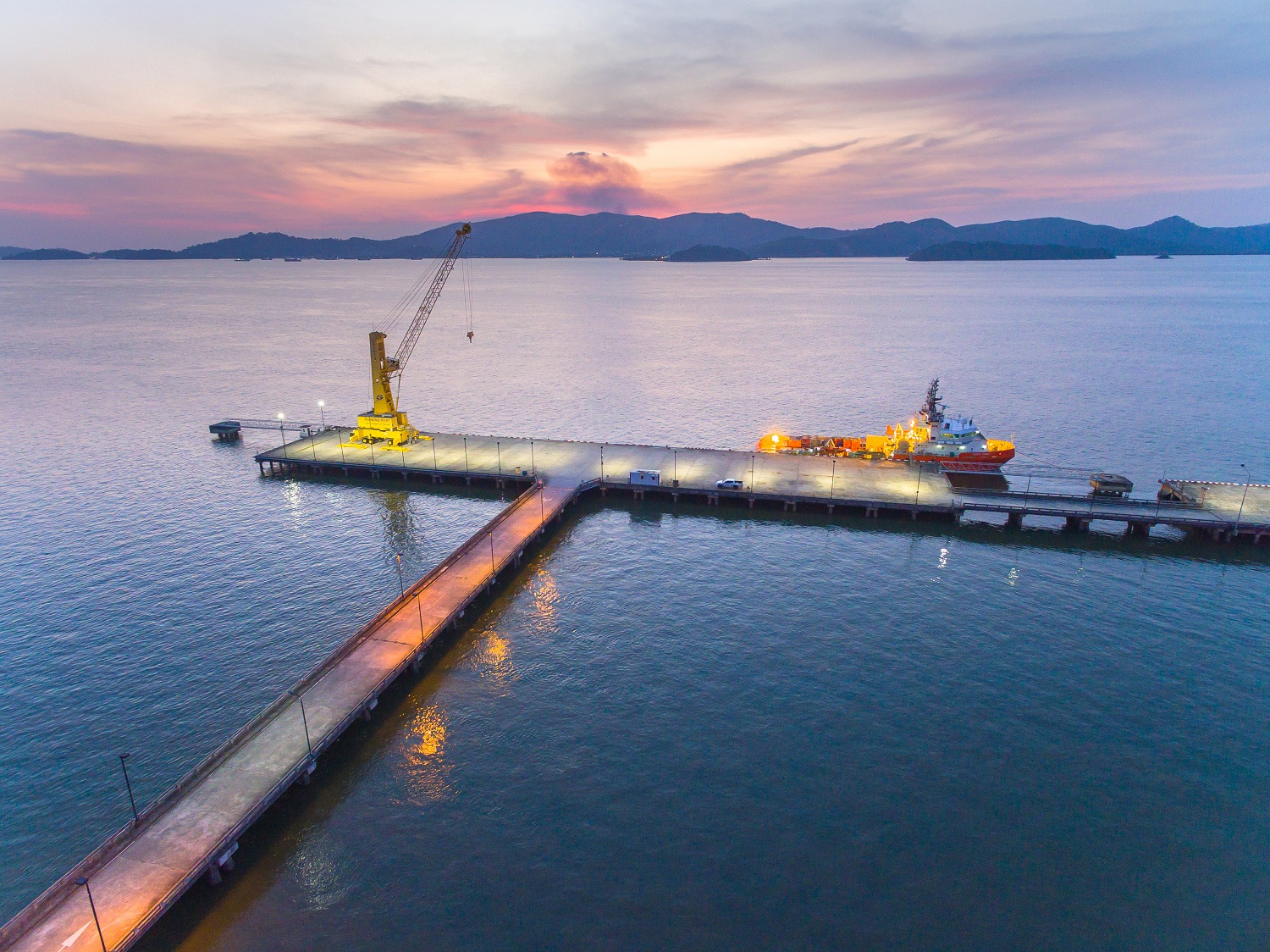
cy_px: 476
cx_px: 635
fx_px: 734
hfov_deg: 81.8
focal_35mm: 20
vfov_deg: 65.9
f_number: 2.8
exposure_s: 1/15
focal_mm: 3.61
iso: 200
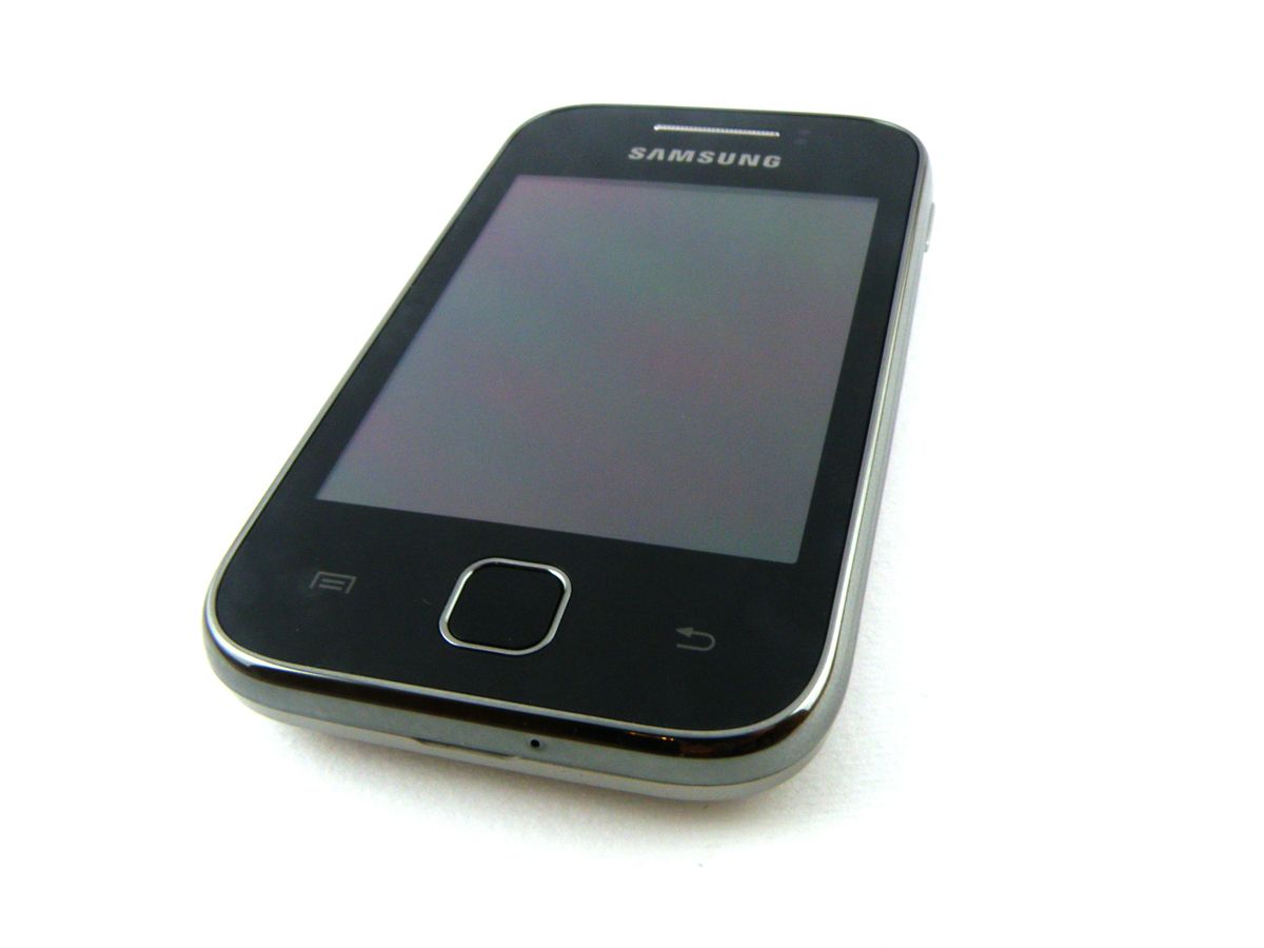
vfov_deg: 40.7
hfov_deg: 52.6
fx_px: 1278
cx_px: 632
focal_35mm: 35
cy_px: 474
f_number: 8
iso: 100
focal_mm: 6.32
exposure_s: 1/13
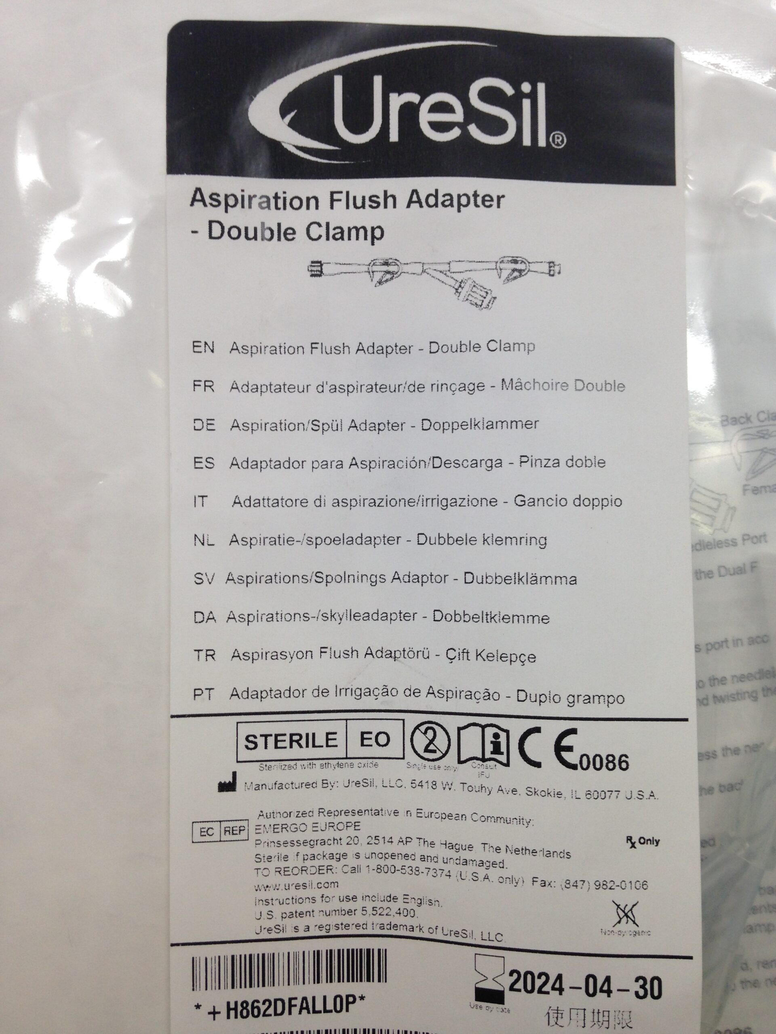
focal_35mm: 33
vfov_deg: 55.4
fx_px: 986
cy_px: 517
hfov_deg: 42.9
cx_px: 388
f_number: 2.4
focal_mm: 4.12
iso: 50
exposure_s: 1/60
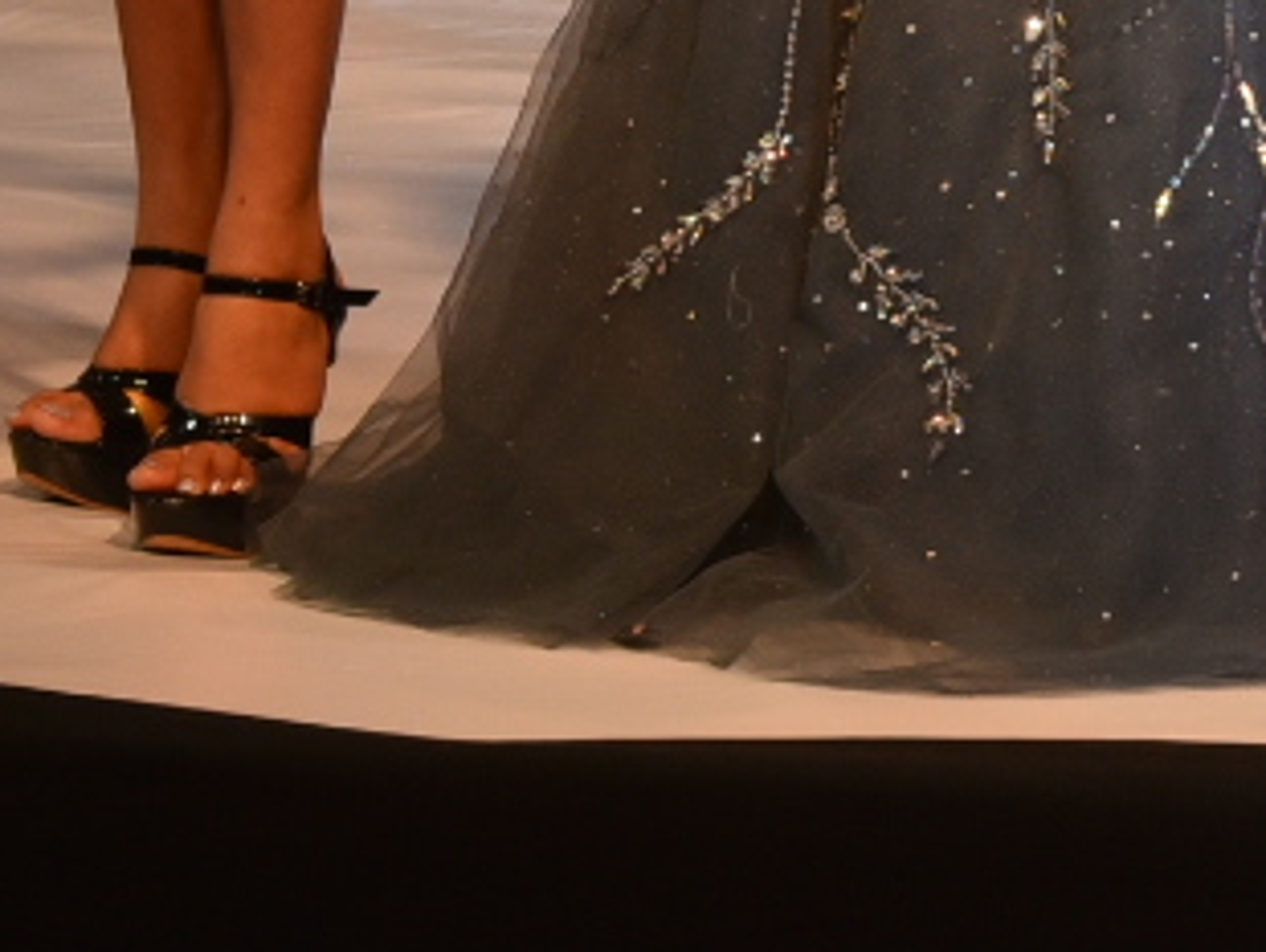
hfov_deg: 8.2
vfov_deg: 6.0
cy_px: -981
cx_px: 1344
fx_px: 8821
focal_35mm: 241
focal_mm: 48
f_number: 7.1
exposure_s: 1/160
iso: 500
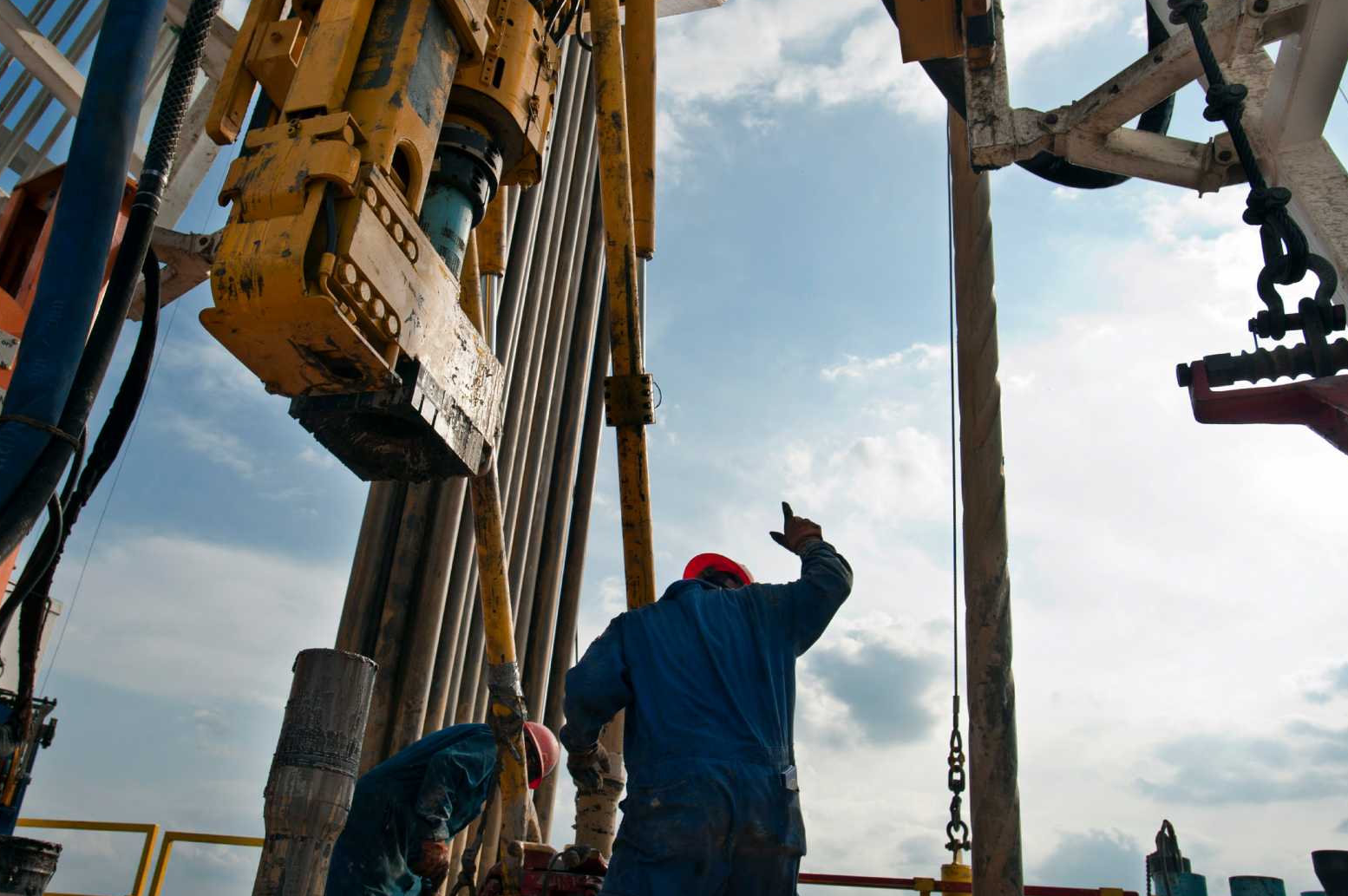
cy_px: 454
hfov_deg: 63.6
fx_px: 1085
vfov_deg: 44.9
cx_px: 612
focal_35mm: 29
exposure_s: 1/640
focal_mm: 22
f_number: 8
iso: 200
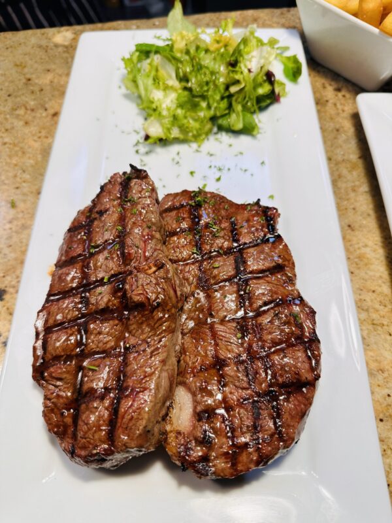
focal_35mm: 24
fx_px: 362
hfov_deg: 56.8
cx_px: 196
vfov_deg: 71.6
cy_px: 262
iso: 64
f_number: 1.78
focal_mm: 6.86
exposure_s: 1/215
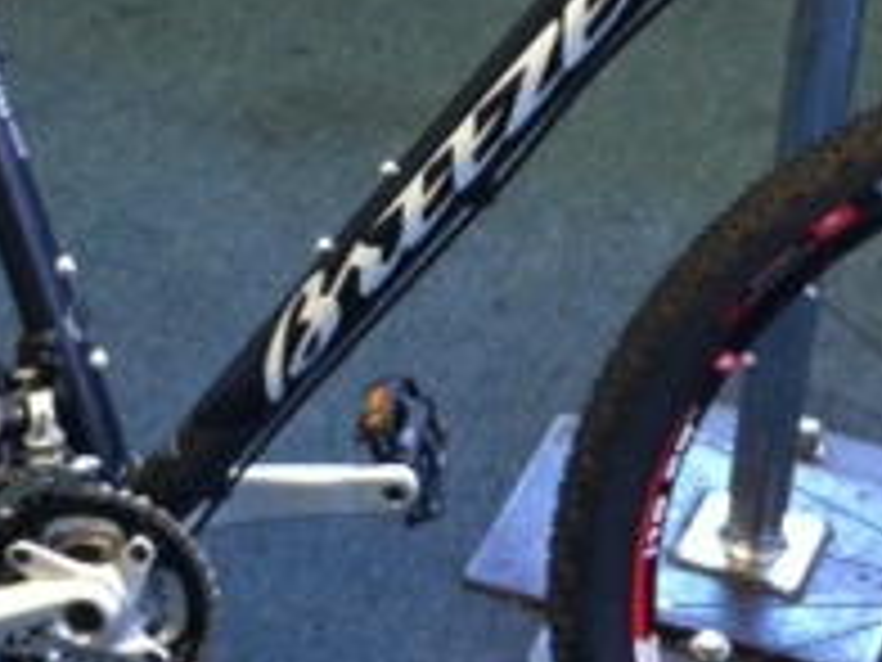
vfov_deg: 12.9
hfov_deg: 17.2
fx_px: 2905
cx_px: 342
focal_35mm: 114
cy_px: 158
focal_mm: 3.85
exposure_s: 1/15
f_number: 2.8
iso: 250
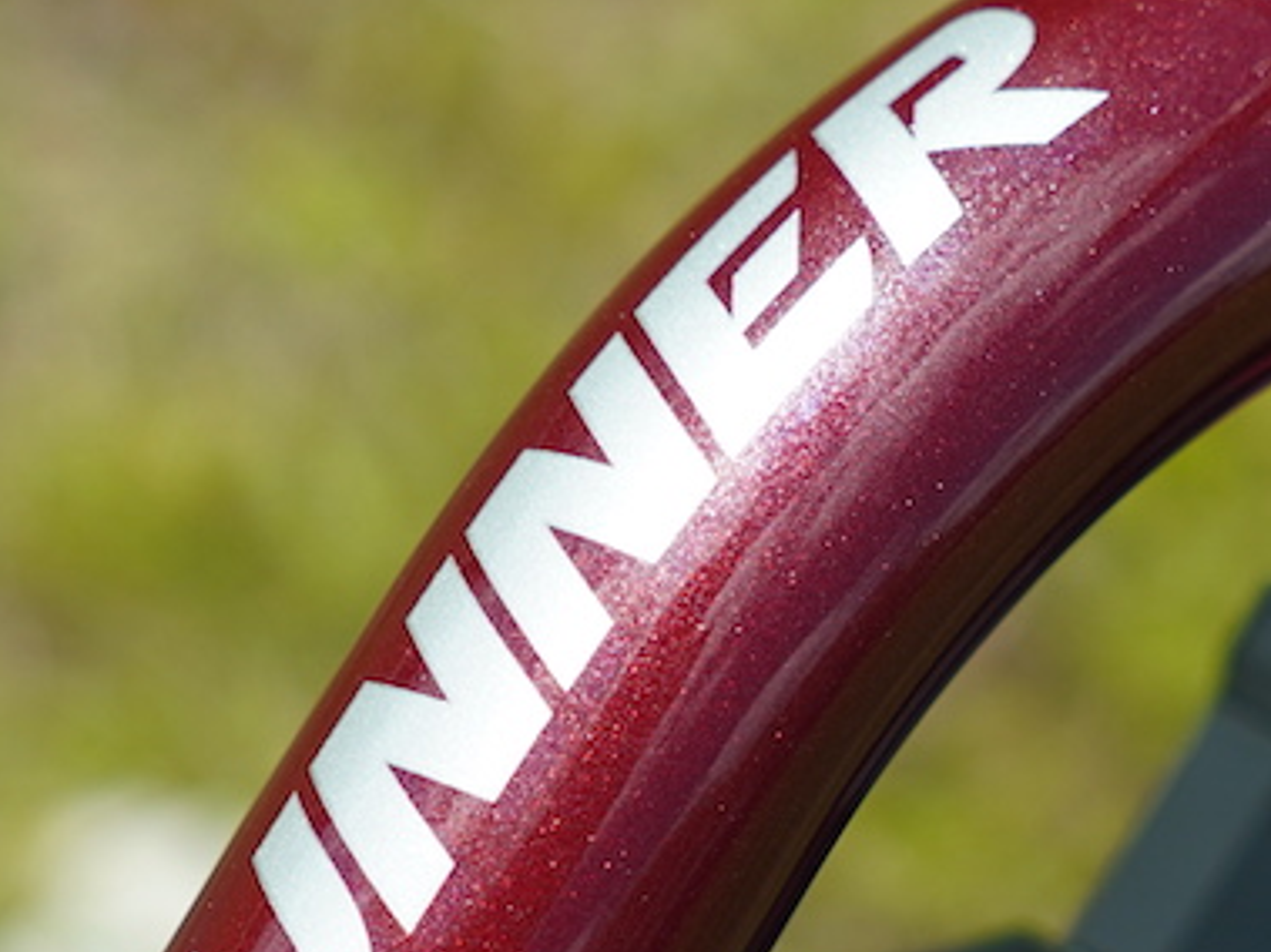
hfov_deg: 10.7
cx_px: 993
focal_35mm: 185
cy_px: 845
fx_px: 6791
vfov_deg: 8.0
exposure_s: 1/400
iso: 100
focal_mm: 36
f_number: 2.8
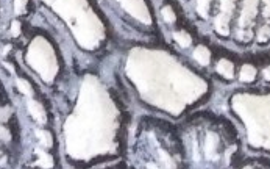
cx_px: -421
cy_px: -727
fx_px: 2185
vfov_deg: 3.9
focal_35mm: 297
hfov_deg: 6.6
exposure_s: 1/20
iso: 200
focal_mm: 4.12
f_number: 2.4
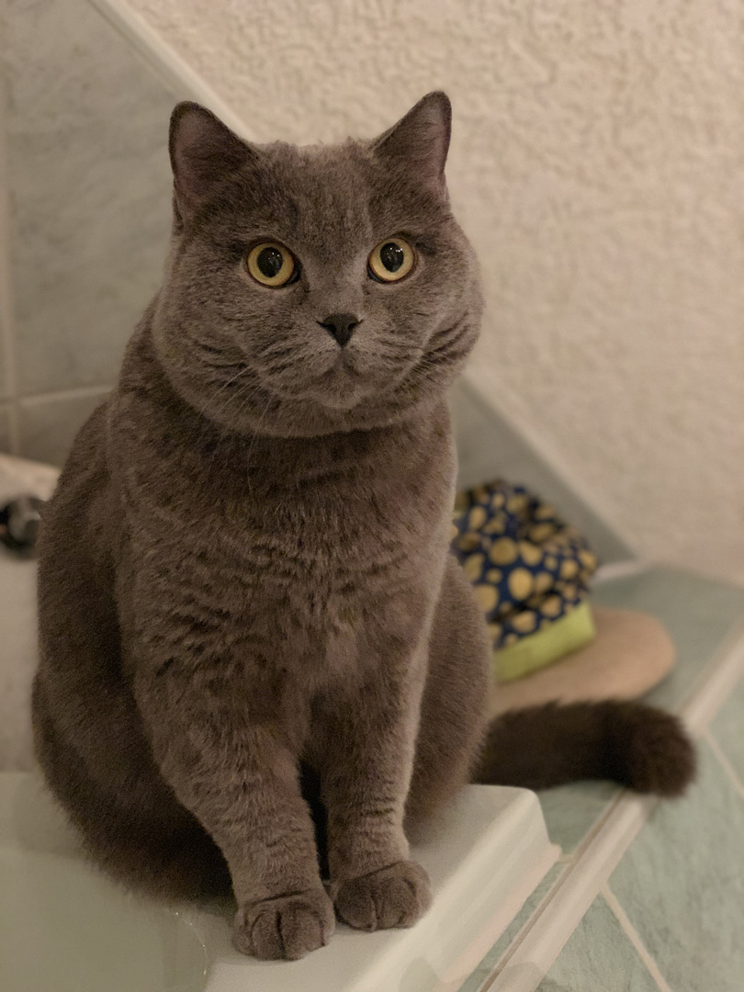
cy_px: 496
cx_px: 372
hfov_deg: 28.0
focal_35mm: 52
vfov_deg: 36.8
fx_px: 1490
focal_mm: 6
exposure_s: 1/25
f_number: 2.4
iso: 640
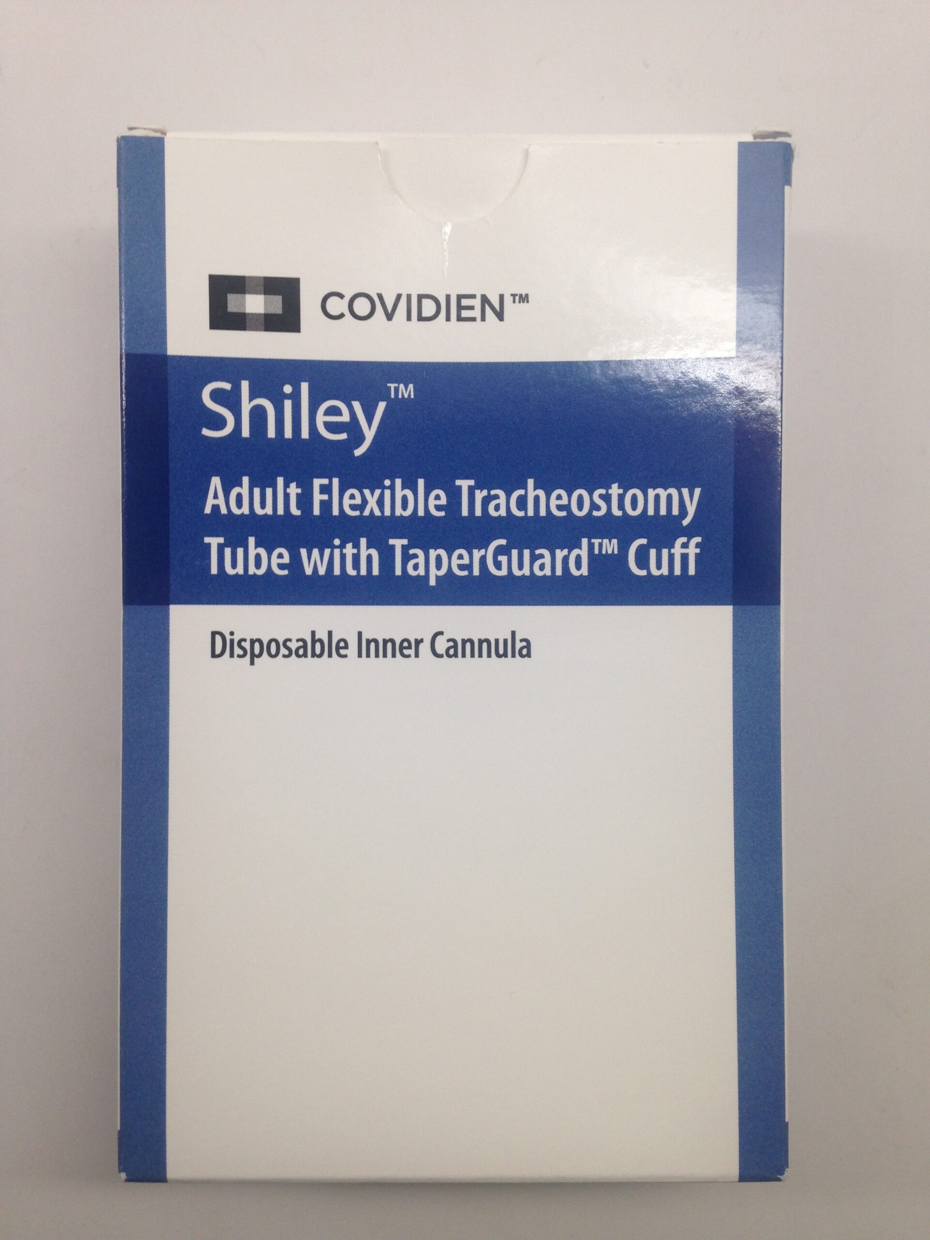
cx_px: 465
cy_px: 620
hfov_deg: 42.9
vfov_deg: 55.4
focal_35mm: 33
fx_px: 1182
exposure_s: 1/60
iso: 50
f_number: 2.4
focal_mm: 4.12
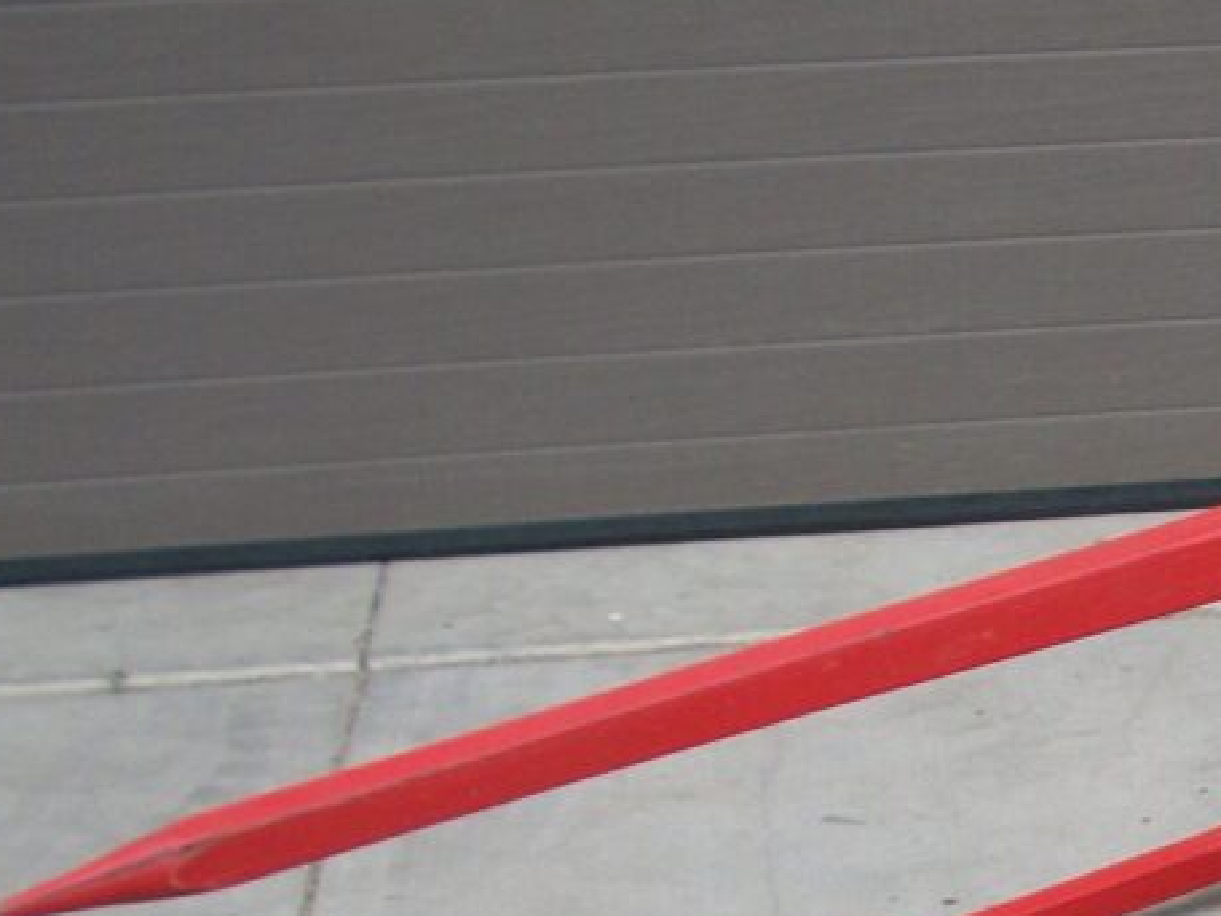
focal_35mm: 118
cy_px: 1253
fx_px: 4162
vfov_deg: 12.1
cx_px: 1893
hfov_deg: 15.3
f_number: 3.1
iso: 80
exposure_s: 1/125
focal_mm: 6.3
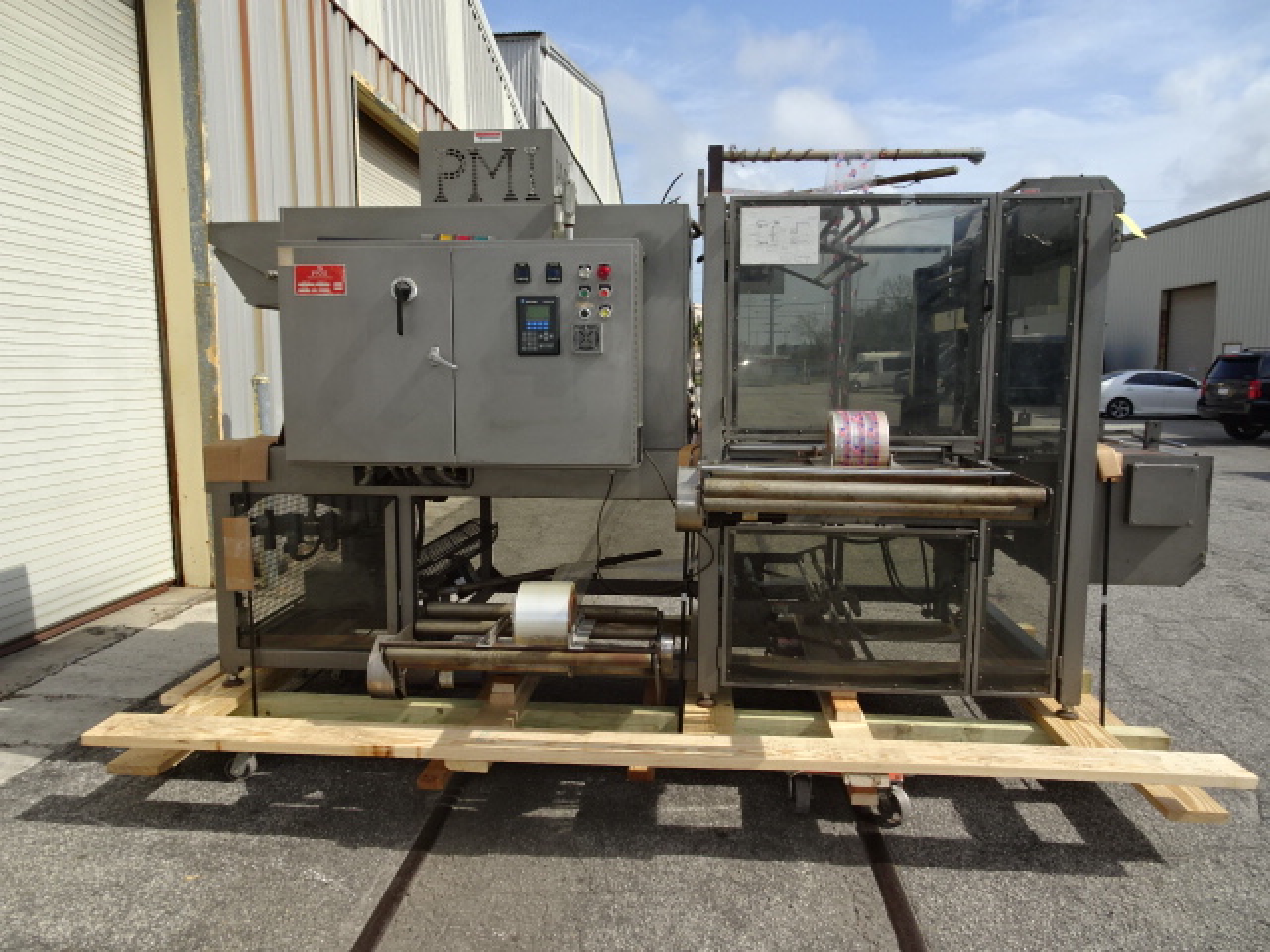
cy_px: 476
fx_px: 881
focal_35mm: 24
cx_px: 635
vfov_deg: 56.8
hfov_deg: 71.6
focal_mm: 4.1
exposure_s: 1/1000
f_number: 3.5
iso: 80
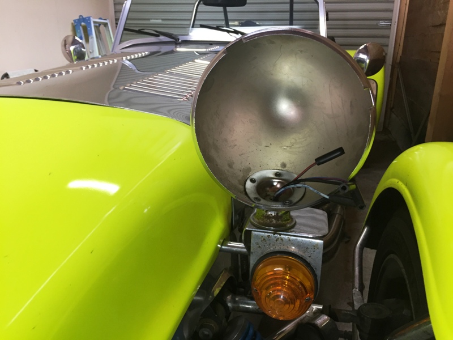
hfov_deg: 61.7
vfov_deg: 48.2
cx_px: 226
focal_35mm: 29
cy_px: 170
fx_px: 380
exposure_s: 1/33
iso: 125
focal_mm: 4.15
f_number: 2.2
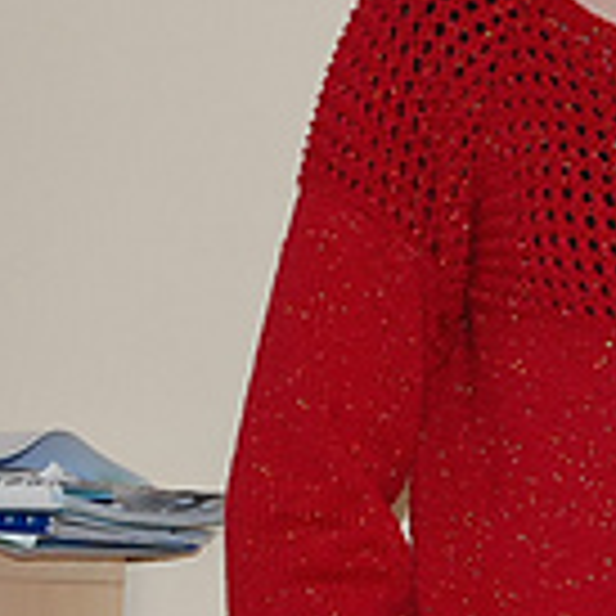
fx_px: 4671
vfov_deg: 7.5
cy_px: 490
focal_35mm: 232
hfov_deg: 7.5
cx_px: 679
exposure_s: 1/60
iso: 400
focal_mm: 50
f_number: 5.6
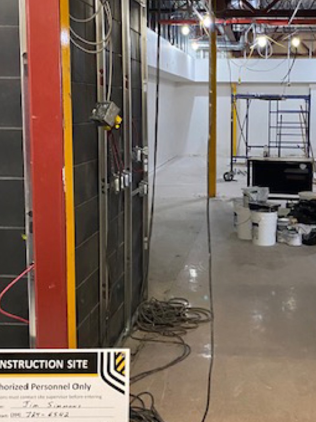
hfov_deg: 29.3
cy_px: 172
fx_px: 596
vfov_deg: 38.8
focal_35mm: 49
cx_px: 229
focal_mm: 4.25
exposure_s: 1/60
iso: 500
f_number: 1.8
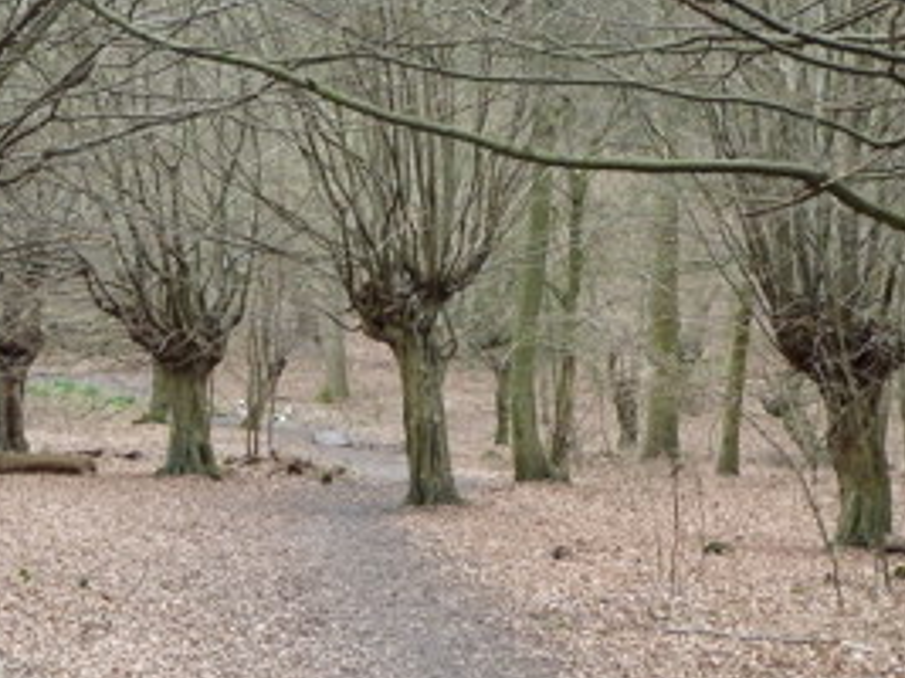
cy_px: 322
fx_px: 1620
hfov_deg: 31.2
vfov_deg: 23.6
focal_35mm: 62
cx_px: 391
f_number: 3.5
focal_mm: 5.3
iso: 160
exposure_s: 1/30
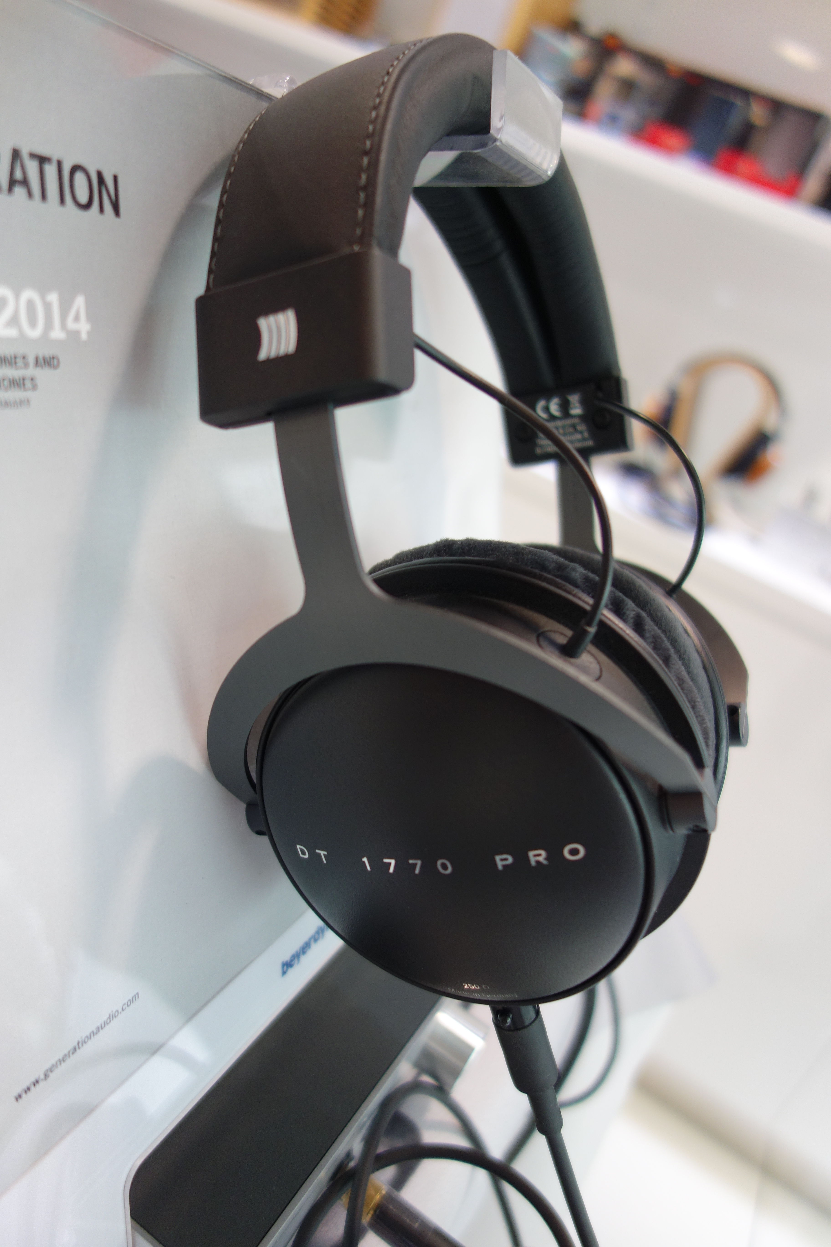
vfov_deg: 65.5
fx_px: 969
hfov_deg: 46.4
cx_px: 416
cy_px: 624
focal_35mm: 28
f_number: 1.8
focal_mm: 10.4
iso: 125
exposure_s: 1/50
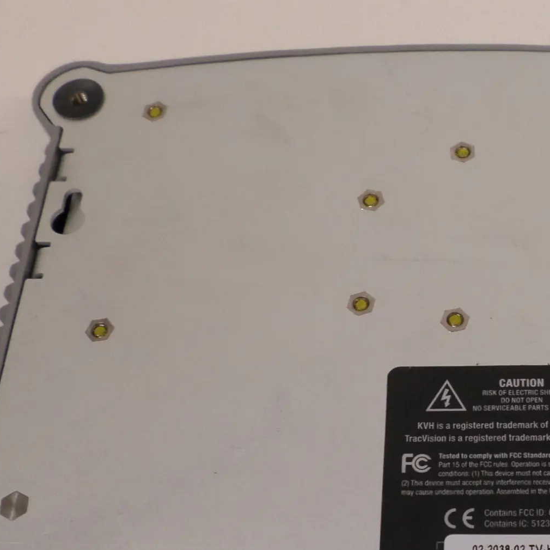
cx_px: 463
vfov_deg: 30.0
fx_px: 1007
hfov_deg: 29.6
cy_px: 426
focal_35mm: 56
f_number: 2.5
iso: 80
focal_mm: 4.5
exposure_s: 1/30
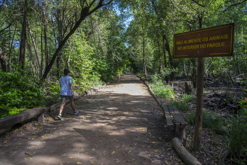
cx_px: 124
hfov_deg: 73.7
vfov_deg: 53.2
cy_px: 82
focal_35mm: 24
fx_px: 165
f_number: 5
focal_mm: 24
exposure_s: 1/125
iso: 400
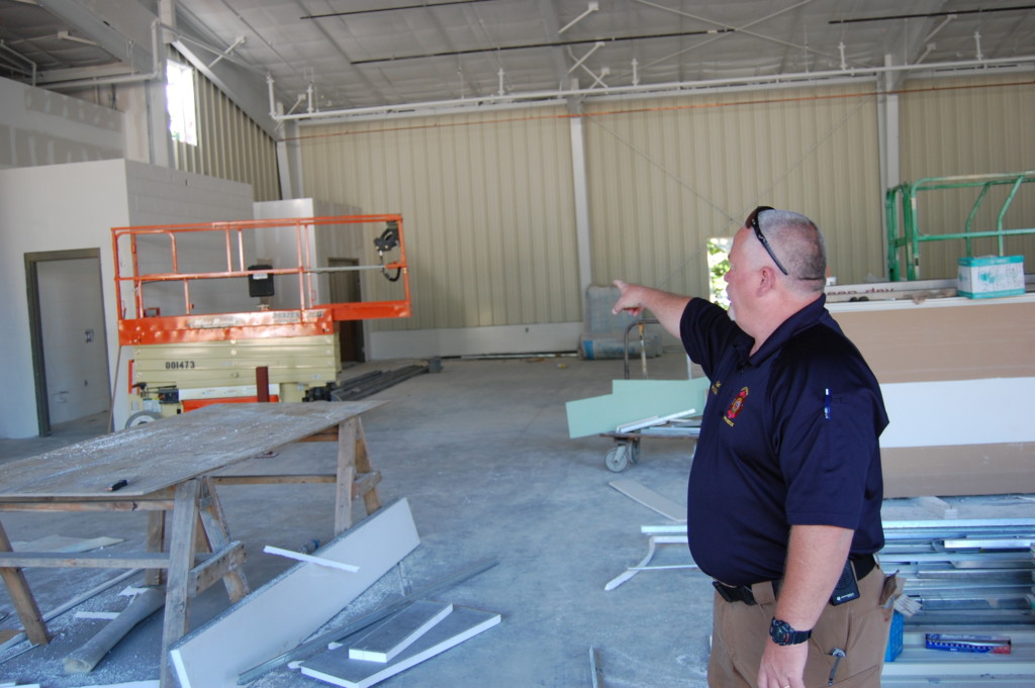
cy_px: 344
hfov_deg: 55.1
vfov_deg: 38.3
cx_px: 518
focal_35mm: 34
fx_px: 991
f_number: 4.5
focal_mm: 23
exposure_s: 1/80
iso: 400
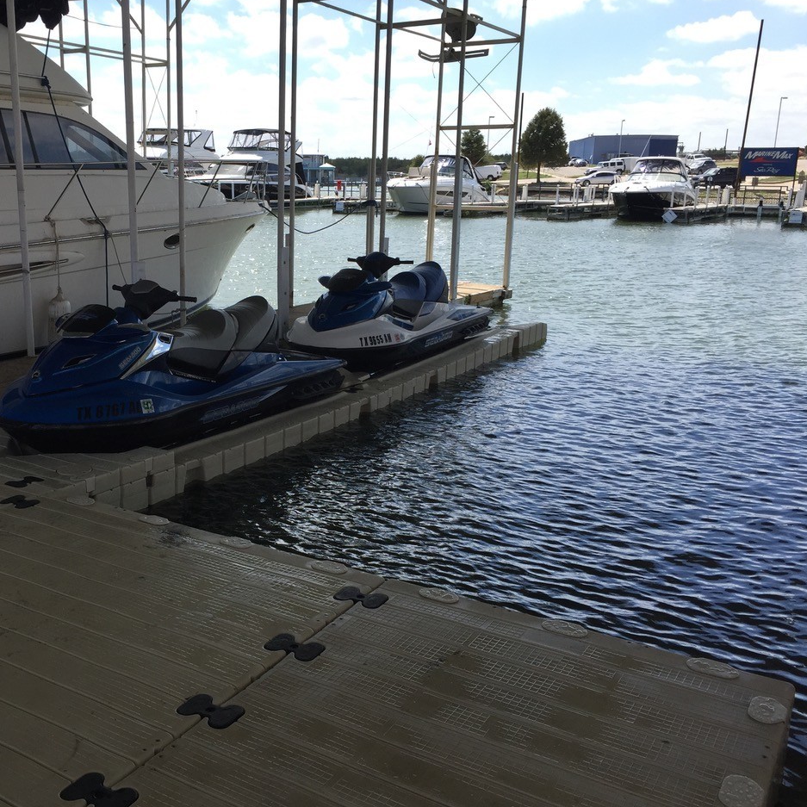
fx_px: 923
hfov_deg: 46.4
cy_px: 407
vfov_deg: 47.2
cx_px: 262
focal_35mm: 35
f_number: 2.2
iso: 32
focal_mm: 4.15
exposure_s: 1/1276
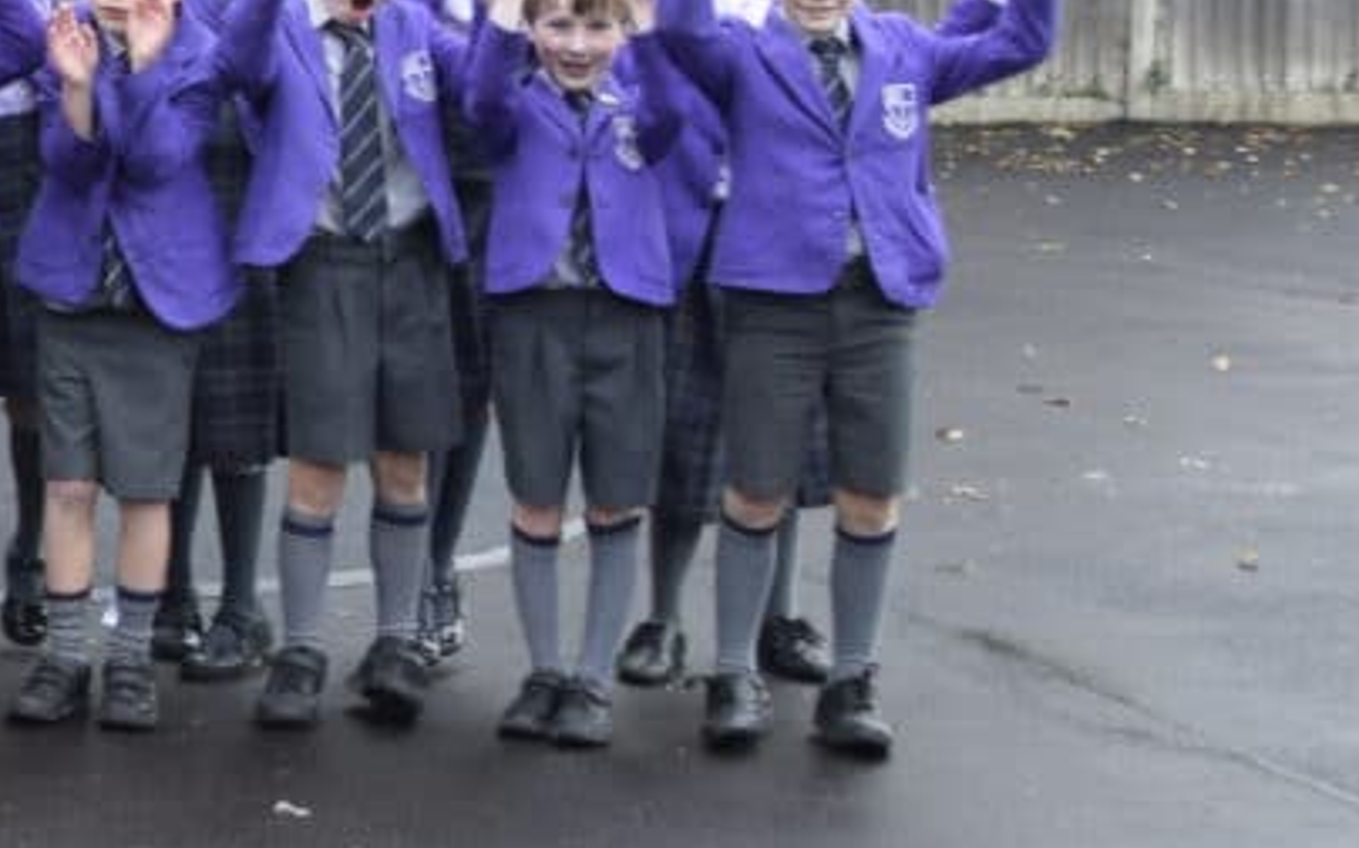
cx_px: -1056
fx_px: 4738
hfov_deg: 14.4
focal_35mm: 128
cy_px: -34
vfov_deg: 10.1
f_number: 5.6
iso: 400
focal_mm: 22
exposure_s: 1/125
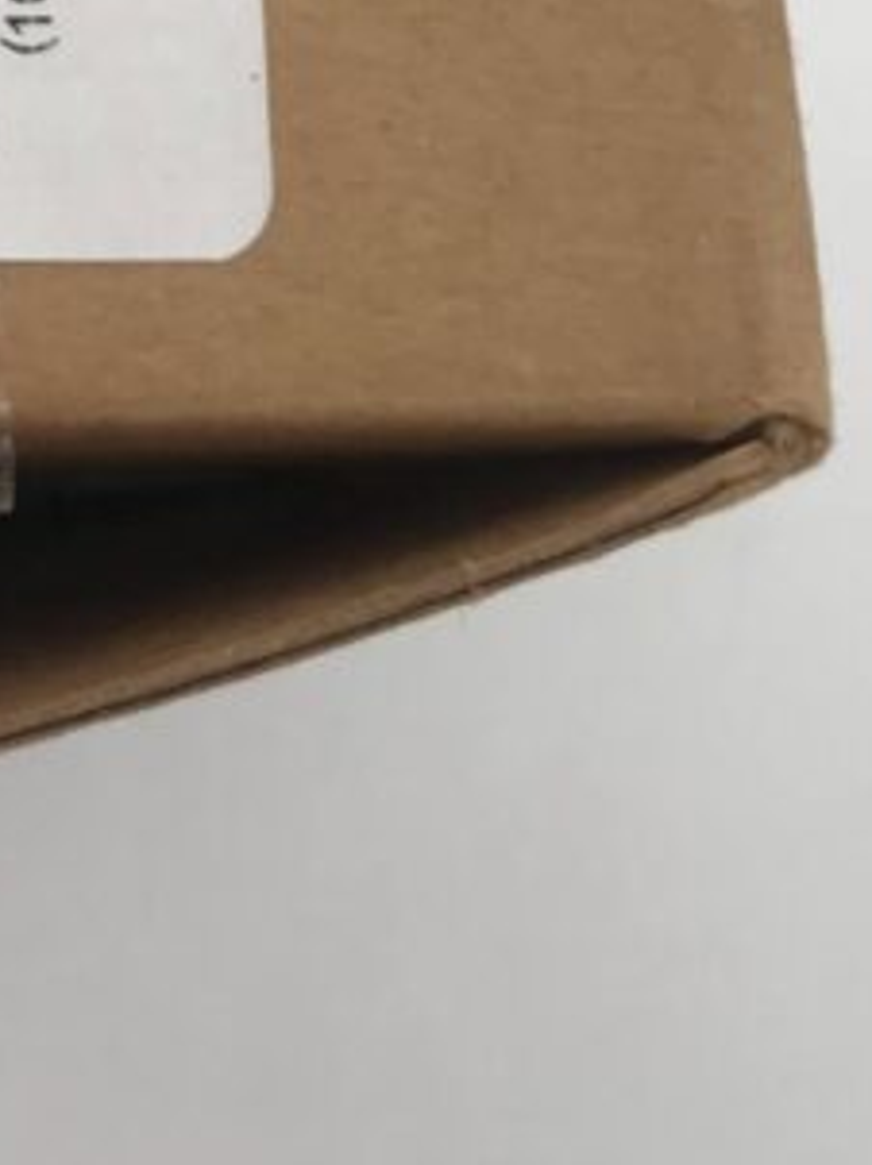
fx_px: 3195
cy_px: -282
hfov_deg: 14.1
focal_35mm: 95
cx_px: -602
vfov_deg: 19.3
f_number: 1.8
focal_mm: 3.99
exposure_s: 1/120
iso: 20
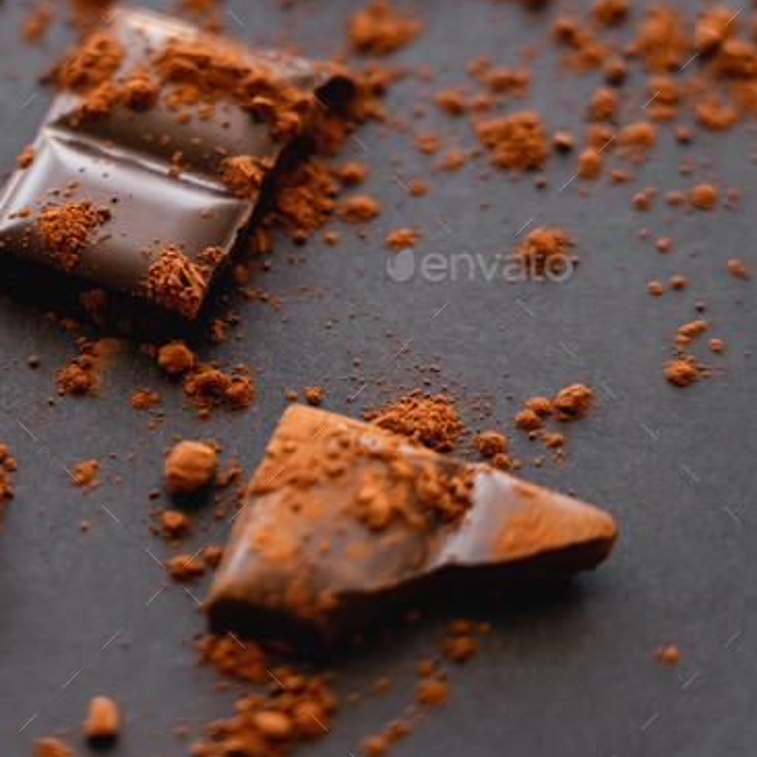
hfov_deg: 12.1
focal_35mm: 144
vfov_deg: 12.1
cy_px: 363
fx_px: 3563
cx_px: 163
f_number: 4
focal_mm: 105
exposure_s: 1/125
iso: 640
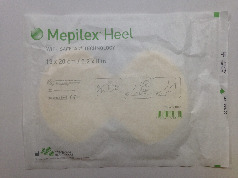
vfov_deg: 42.9
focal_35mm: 33
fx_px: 227
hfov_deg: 55.4
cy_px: 89
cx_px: 119
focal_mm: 4.12
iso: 80
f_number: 2.4
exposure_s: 1/120
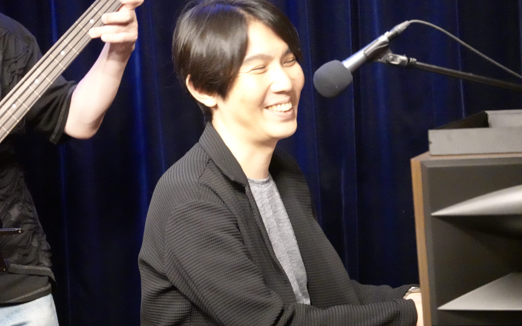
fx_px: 2504
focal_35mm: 176
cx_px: 261
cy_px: 154
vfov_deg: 7.5
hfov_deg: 11.9
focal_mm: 62.36
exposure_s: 1/60
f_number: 4.5
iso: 6400
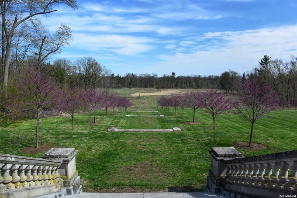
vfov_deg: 47.9
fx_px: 223
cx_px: 148
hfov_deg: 67.4
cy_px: 99
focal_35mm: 27
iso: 160
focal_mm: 10
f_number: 4.5
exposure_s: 1/640
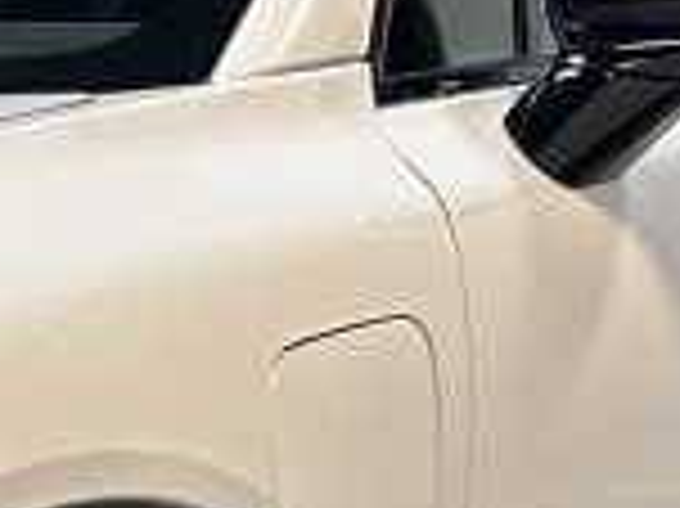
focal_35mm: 163
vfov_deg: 8.7
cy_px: 899
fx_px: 3199
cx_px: -653
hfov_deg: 11.1
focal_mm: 6.86
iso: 200
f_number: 1.78
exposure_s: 1/60
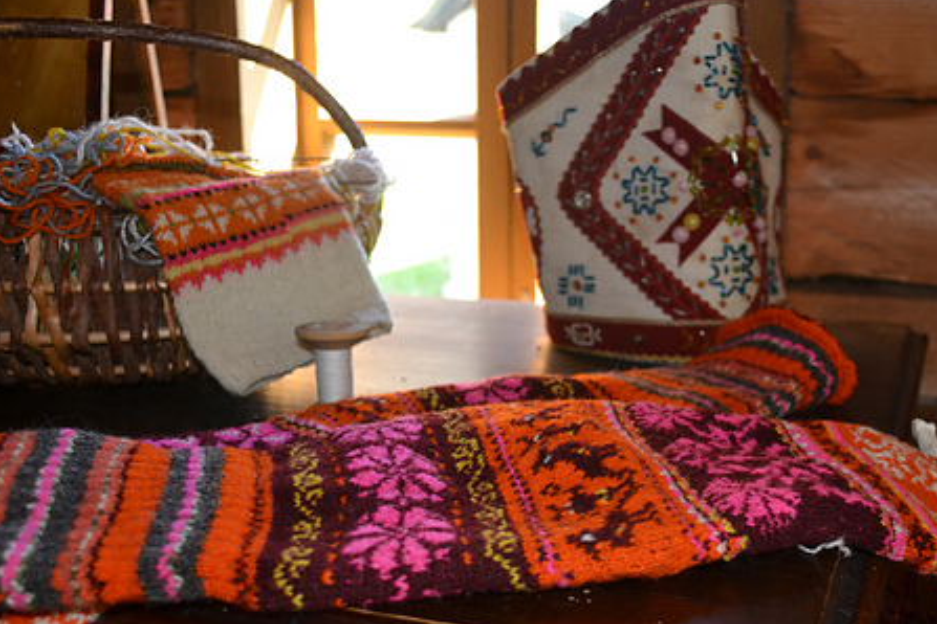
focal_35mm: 43
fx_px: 1119
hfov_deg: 45.0
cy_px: 422
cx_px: 591
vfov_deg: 30.9
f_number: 3.8
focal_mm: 20
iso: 1250
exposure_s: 1/60
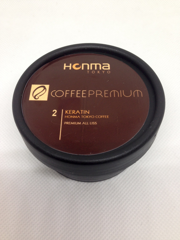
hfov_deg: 42.9
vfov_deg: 55.4
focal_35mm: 33
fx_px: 229
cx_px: 90
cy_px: 120
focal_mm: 4.12
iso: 50
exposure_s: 1/40
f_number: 2.4
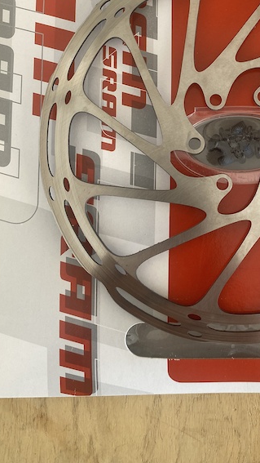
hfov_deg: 28.9
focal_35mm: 40
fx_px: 490
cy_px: 137
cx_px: 216
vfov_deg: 49.2
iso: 50
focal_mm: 4.25
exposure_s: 1/122
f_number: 1.8
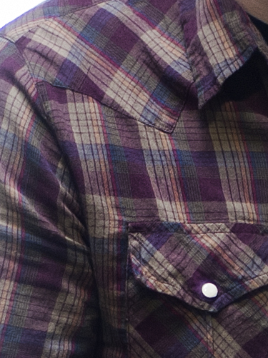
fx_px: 6377
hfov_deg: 2.4
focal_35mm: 617
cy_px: 372
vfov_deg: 3.2
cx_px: 373
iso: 160
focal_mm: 50
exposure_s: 1/80
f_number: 1.8
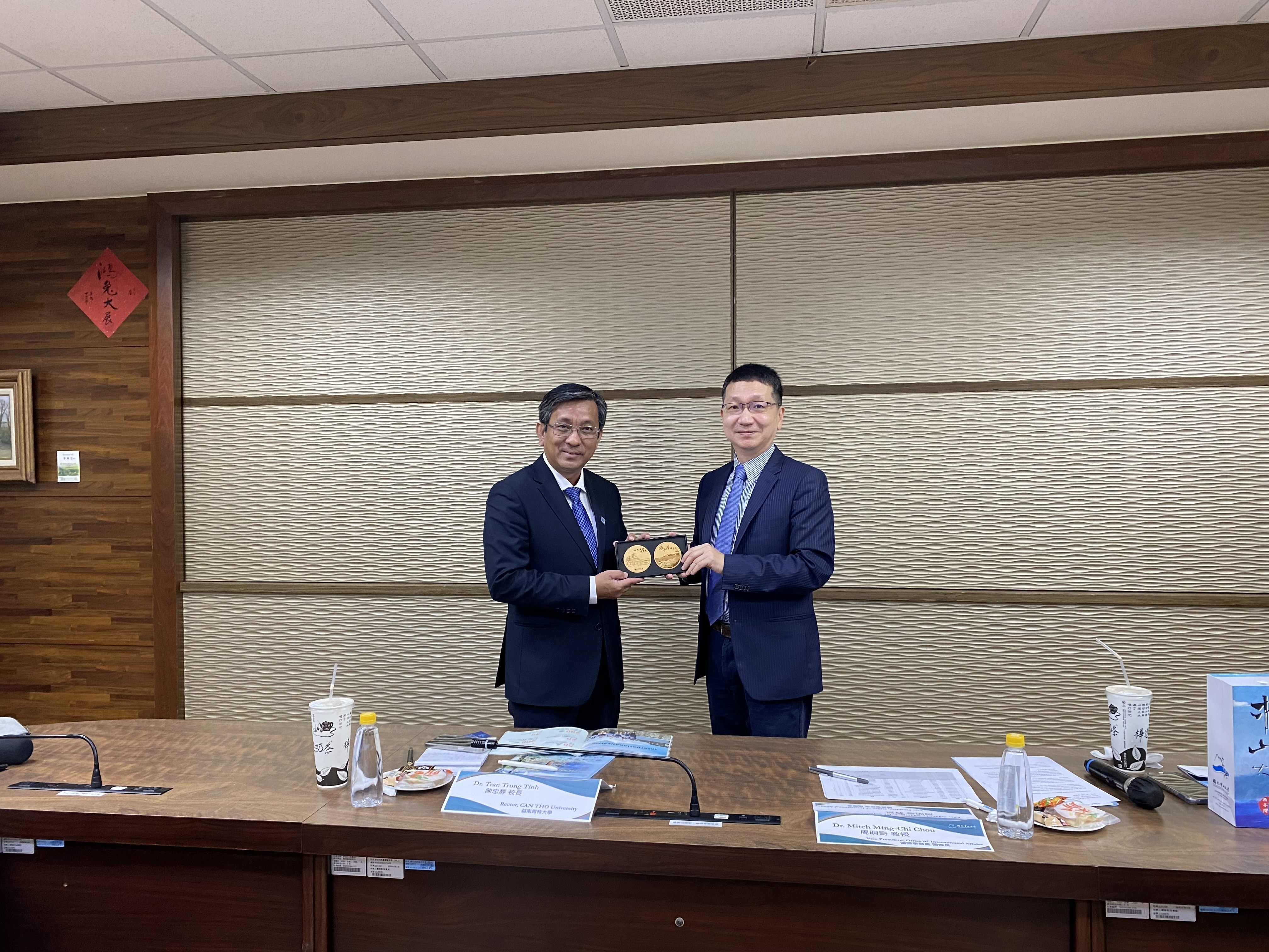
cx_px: 634
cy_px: 476
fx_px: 953
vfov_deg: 53.1
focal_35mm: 26
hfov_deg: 67.3
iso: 160
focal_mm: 4.25
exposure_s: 1/60
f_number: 1.8
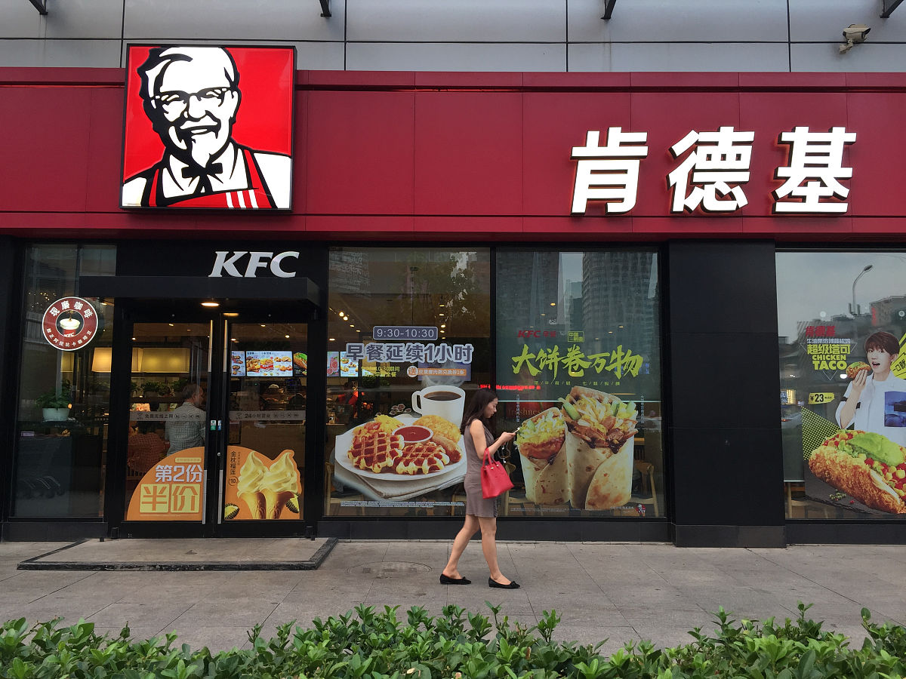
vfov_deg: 48.2
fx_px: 759
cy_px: 340
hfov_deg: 61.7
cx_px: 453
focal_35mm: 29
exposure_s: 1/50
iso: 32
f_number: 2.2
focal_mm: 4.15
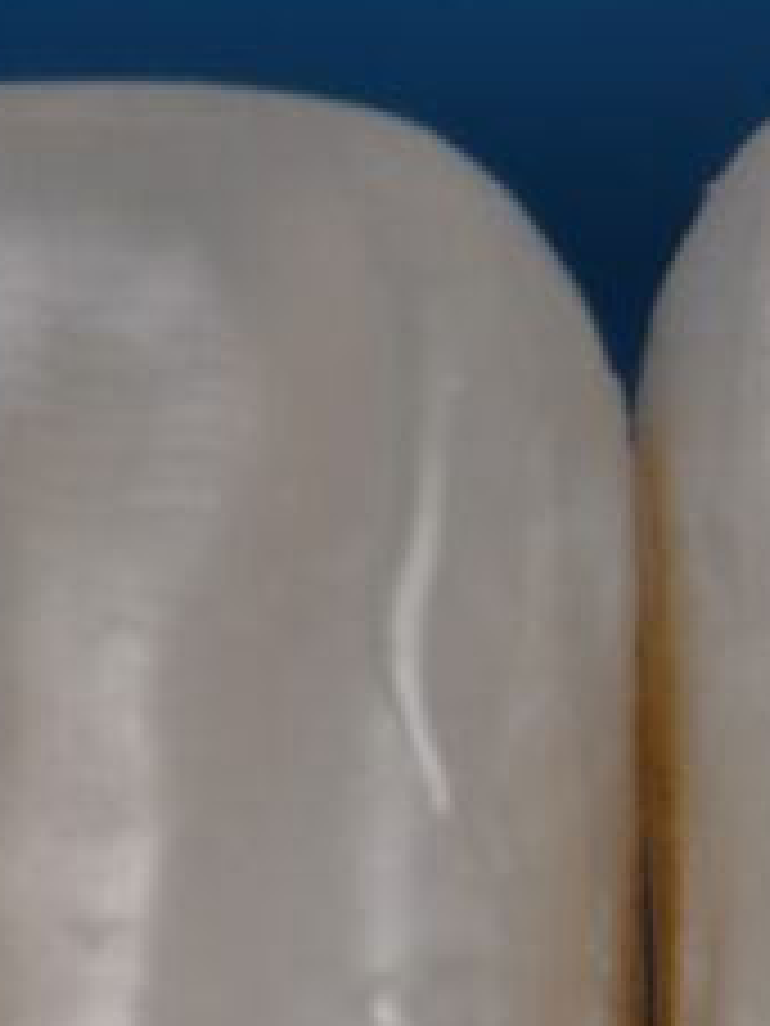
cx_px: 653
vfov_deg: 2.9
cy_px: 1004
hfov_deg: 2.2
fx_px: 20109
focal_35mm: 678
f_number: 32
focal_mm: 105
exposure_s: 1/160
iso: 200
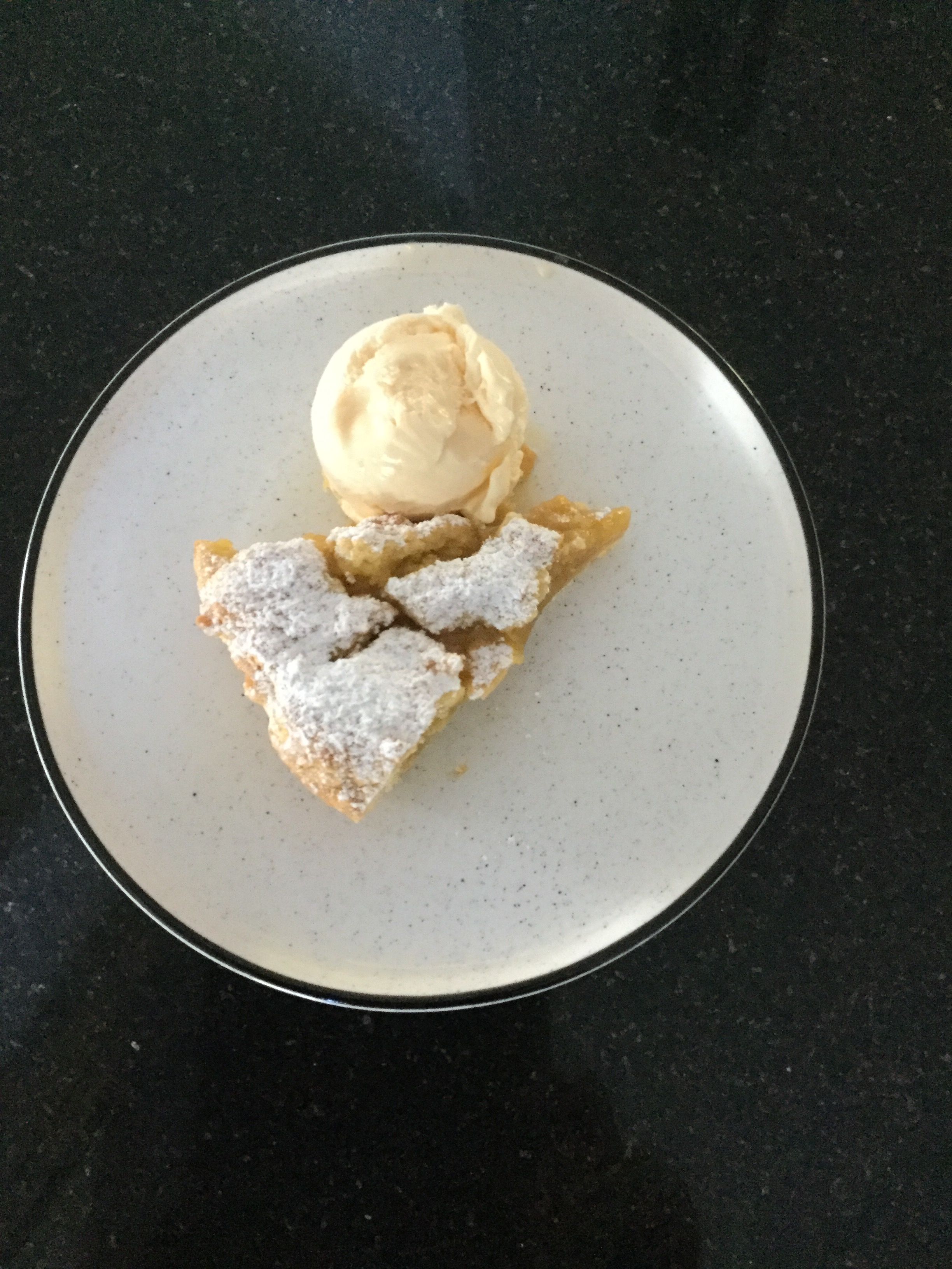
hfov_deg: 45.4
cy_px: 634
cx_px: 476
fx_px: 1137
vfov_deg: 58.4
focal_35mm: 31
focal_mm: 3.3
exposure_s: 1/17
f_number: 2.4
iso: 320
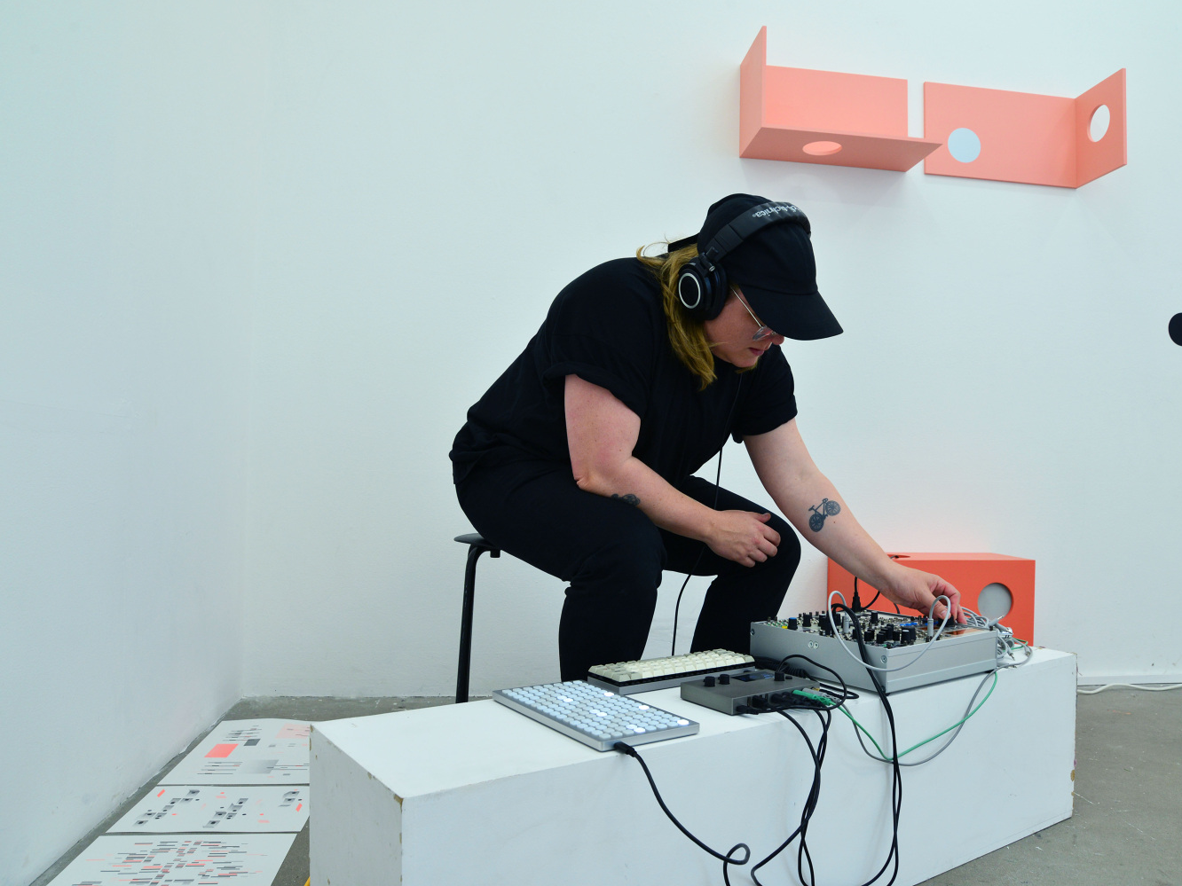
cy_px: 443
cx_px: 630
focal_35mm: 26
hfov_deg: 67.2
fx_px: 888
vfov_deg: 53.1
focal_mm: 24
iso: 800
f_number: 8
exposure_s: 1/30
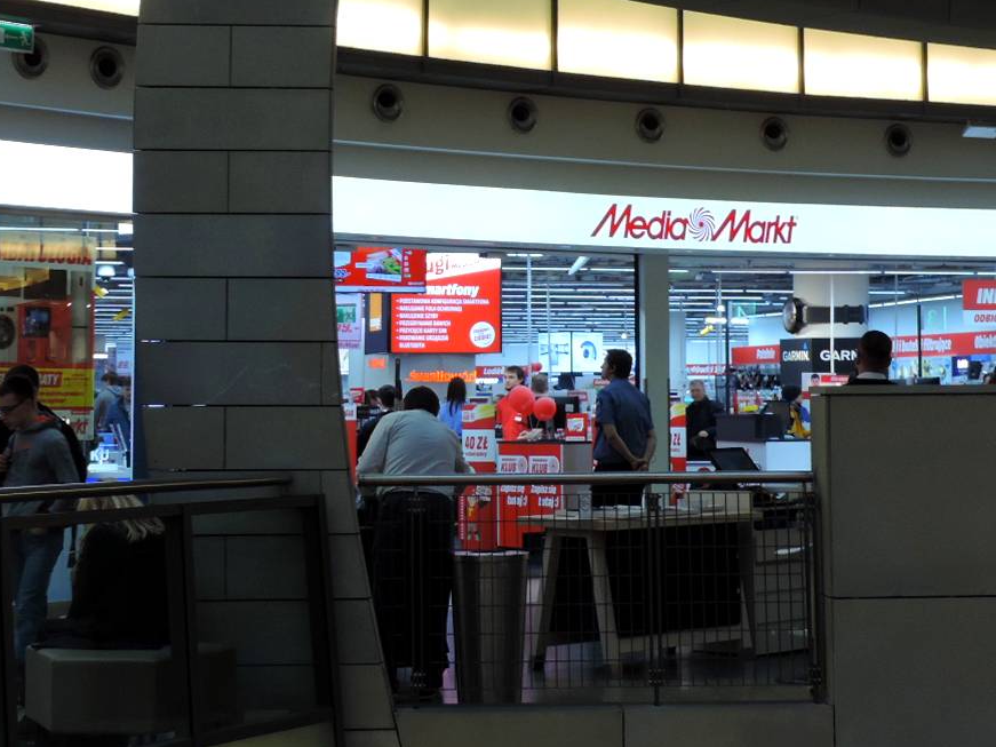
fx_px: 2273
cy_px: 146
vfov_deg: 18.5
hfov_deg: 24.7
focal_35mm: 79
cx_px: 484
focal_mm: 7.6
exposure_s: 1/50
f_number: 3.4
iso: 125
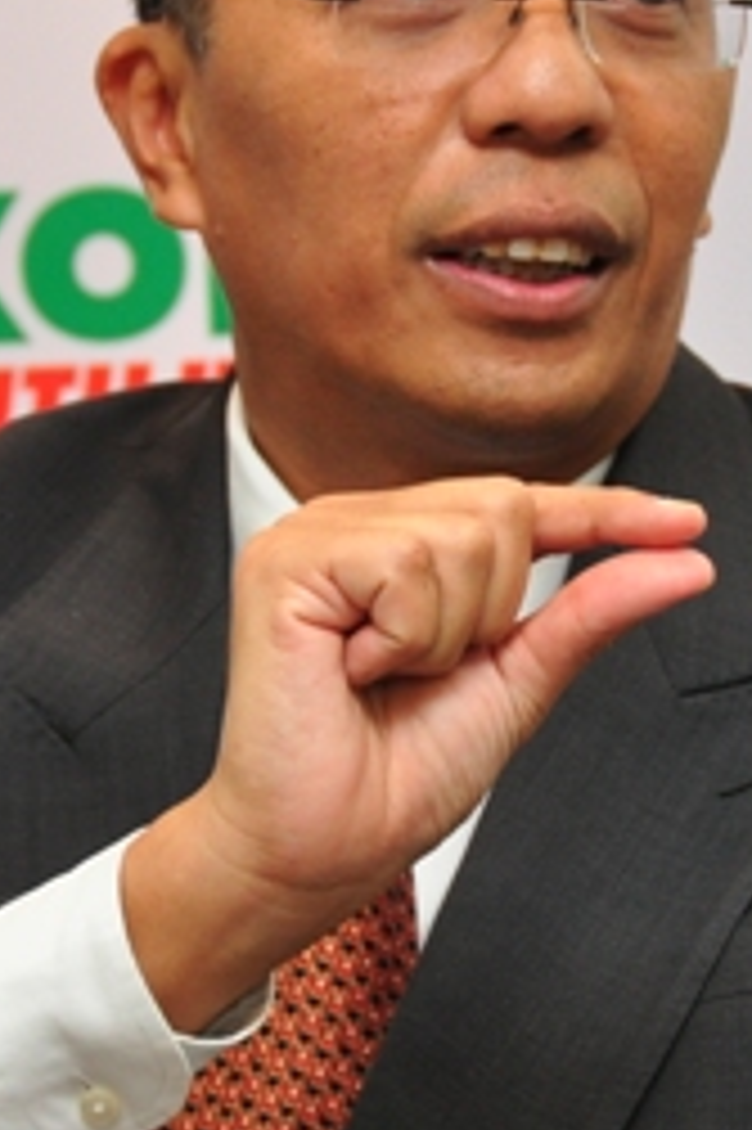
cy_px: 511
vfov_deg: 9.6
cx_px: 495
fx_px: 6714
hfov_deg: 6.4
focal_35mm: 214
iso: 800
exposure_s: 1/60
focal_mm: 56
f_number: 5.6
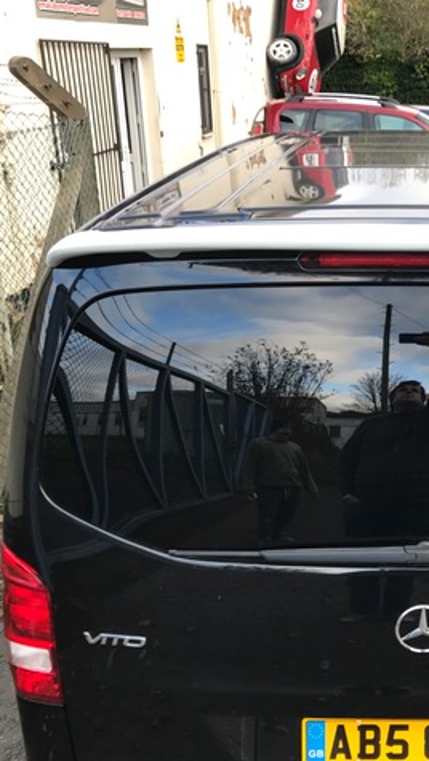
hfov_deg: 27.6
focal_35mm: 41
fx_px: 829
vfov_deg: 49.4
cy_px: 382
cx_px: 415
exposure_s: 1/100
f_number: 1.8
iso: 25
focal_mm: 3.99
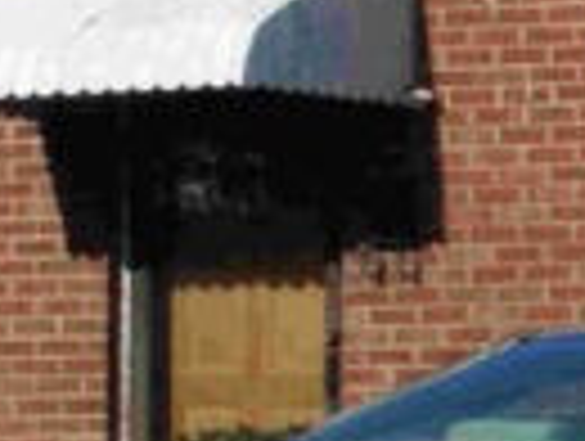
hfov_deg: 5.1
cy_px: 801
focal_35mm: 370
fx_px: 6264
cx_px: 1584
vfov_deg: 4.0
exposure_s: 1/800
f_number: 5
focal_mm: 8.5
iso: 100
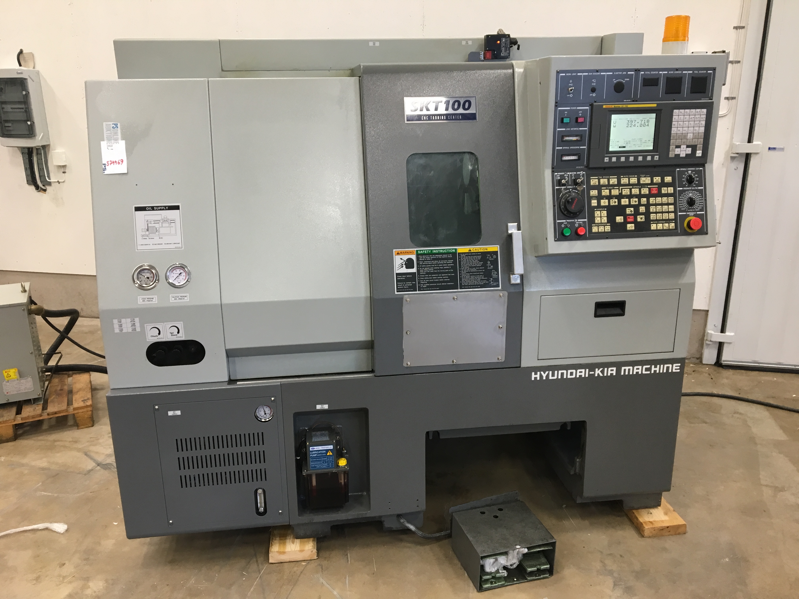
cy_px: 300
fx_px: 669
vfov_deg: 48.2
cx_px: 400
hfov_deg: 61.7
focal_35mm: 29
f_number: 2.2
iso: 100
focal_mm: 4.15
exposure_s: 1/33
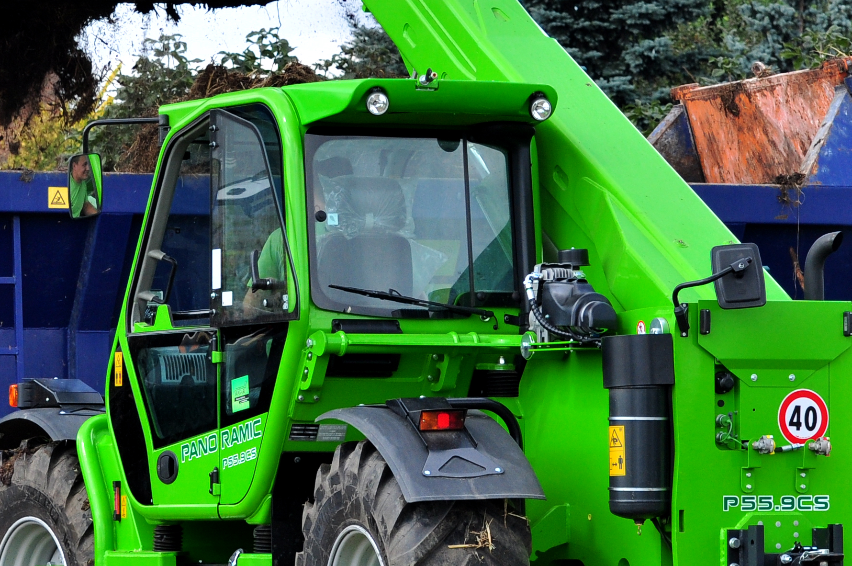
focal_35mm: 253
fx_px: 5980
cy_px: 177
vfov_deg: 5.4
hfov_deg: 8.1
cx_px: 361
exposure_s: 1/500
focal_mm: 70
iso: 250
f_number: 5.6
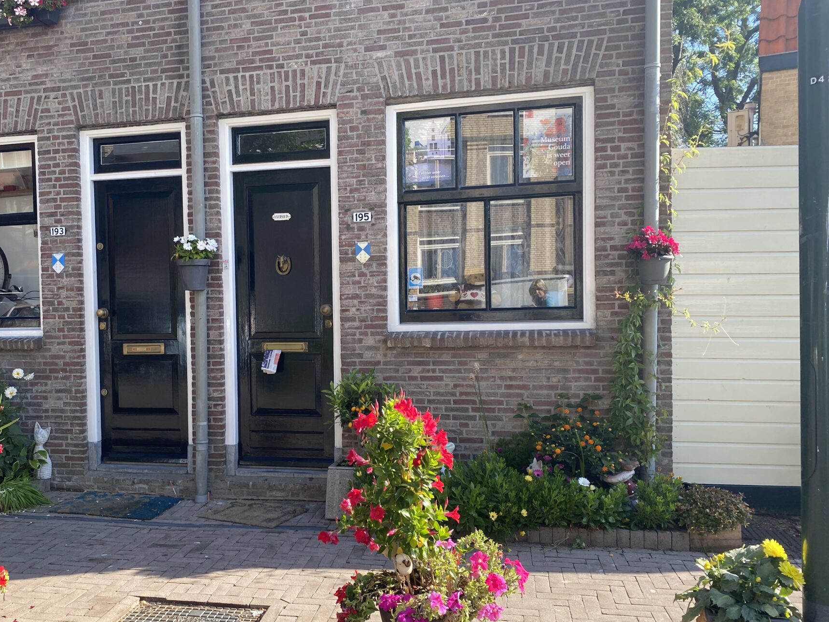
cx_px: 336
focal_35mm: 31
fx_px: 742
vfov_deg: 45.4
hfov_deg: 57.9
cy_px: 338
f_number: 1.8
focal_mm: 4.25
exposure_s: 1/554
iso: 32
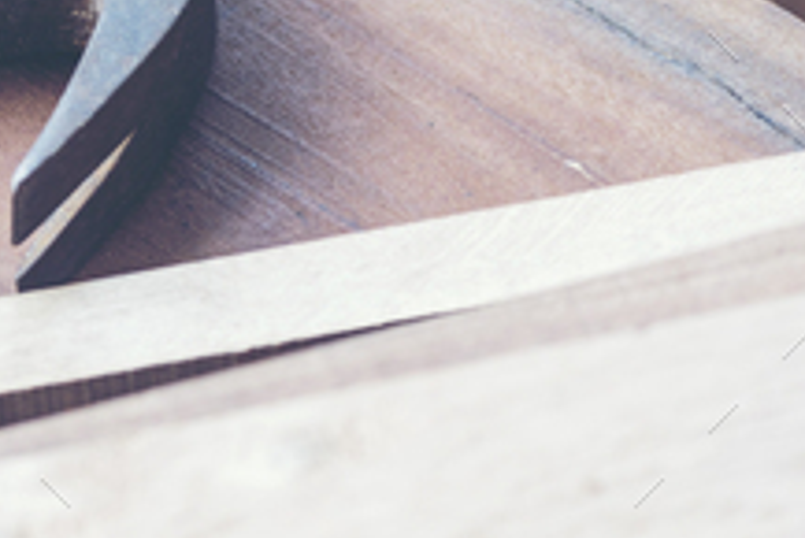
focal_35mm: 285
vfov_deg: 4.8
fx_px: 6377
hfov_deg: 7.2
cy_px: -152
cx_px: -223
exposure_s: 1/100
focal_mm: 105
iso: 320
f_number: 5.6
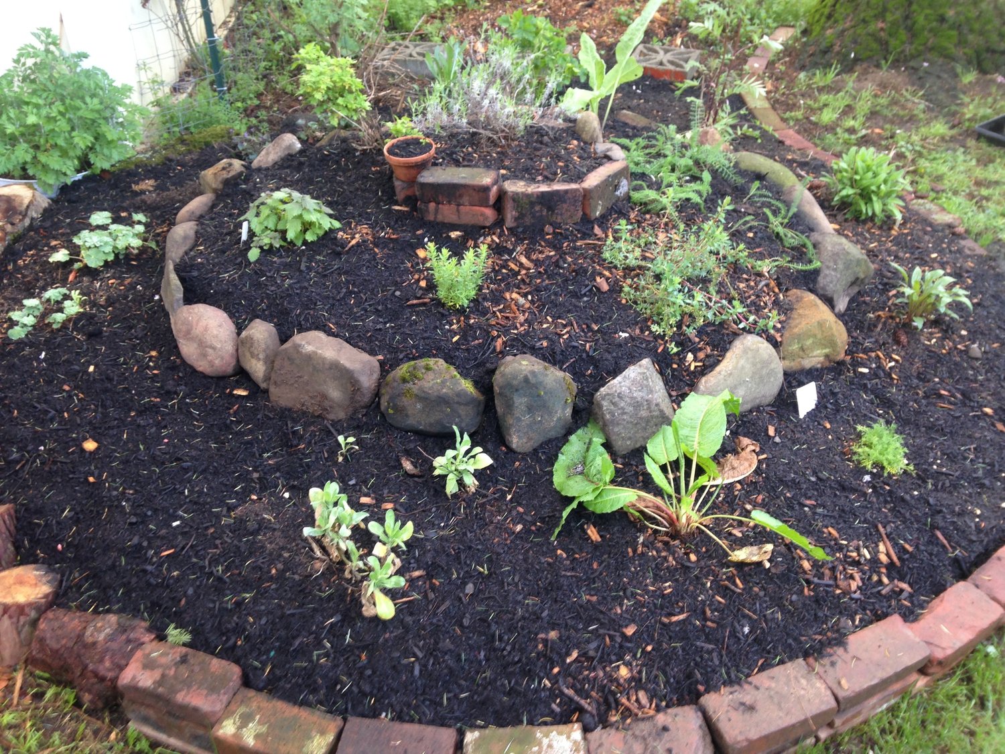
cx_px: 502
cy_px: 377
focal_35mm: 33
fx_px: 958
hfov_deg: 55.4
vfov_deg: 42.9
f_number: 2.4
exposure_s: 1/24
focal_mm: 4.12
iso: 50
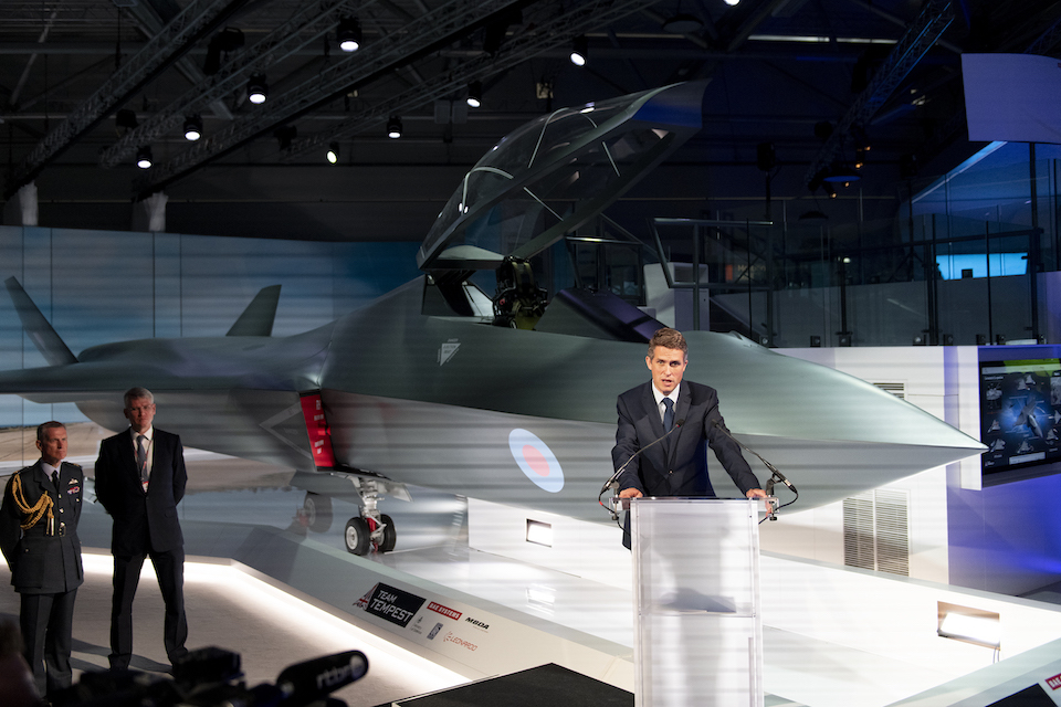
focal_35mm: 32
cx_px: 530
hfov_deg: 58.7
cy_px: 354
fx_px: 943
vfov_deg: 41.1
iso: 2000
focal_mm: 32
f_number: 3.2
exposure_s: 1/320
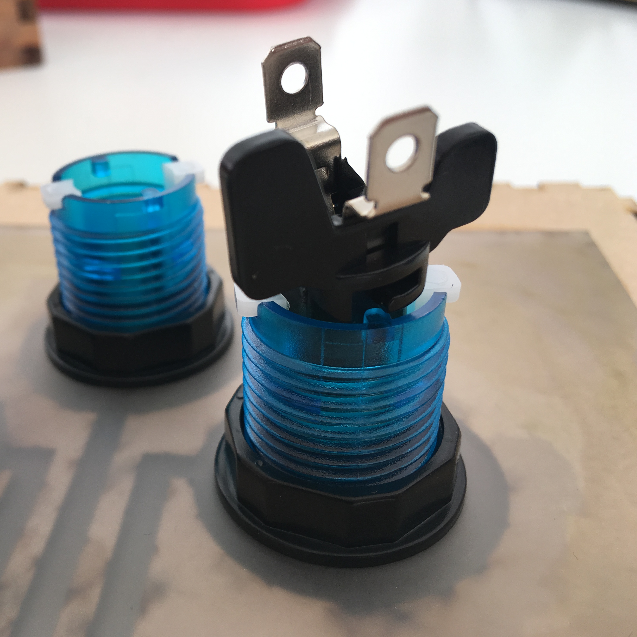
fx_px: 729
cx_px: 223
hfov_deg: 46.6
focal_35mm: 35
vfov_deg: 47.2
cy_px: 321
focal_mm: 4.15
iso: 25
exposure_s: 1/100
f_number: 2.2
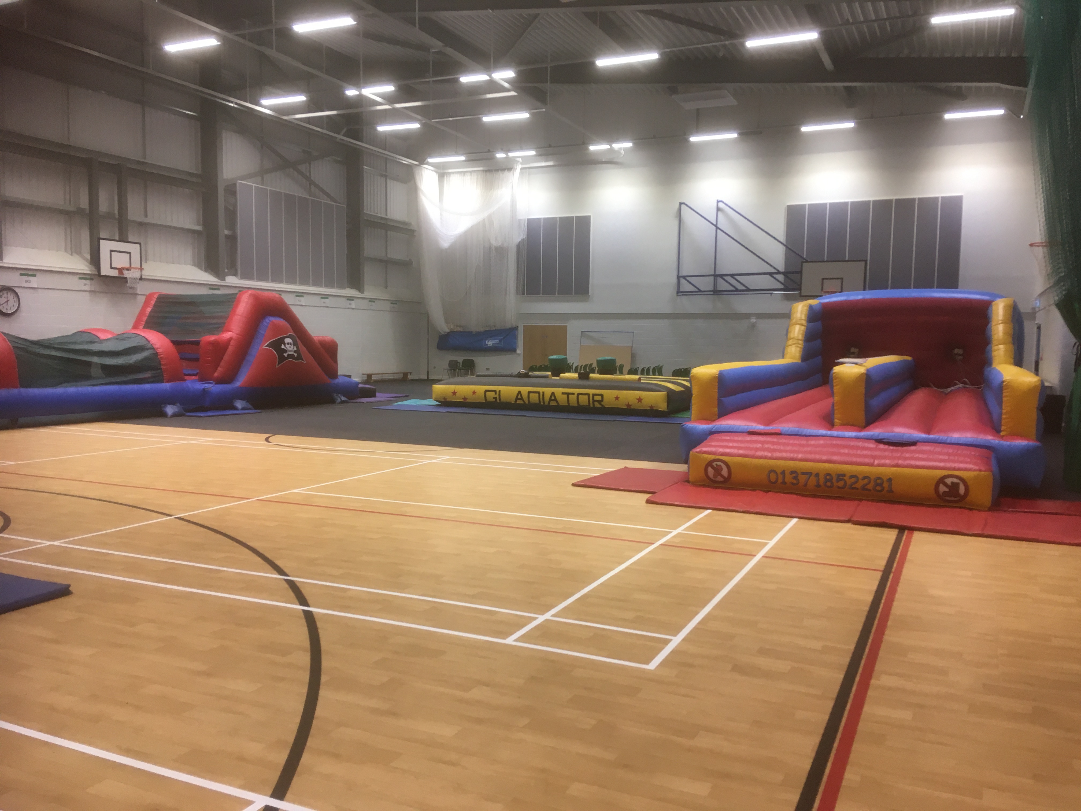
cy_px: 406
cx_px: 540
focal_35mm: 29
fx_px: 906
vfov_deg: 48.2
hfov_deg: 61.7
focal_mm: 4.15
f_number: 2.2
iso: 40
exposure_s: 1/33
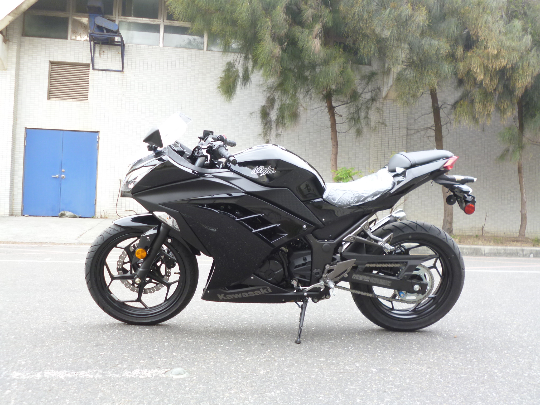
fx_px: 499
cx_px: 270
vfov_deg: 44.2
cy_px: 202
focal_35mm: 32
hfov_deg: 56.8
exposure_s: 1/60
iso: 100
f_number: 2.9
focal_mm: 5.7
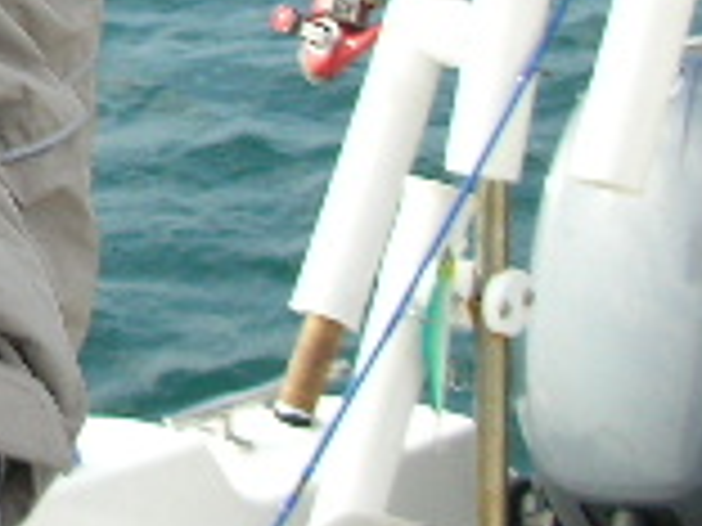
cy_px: -180
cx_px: -486
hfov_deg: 12.7
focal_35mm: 144
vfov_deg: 10.1
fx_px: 2920
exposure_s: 1/61.8
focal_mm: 5.8
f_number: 8.5
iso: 50
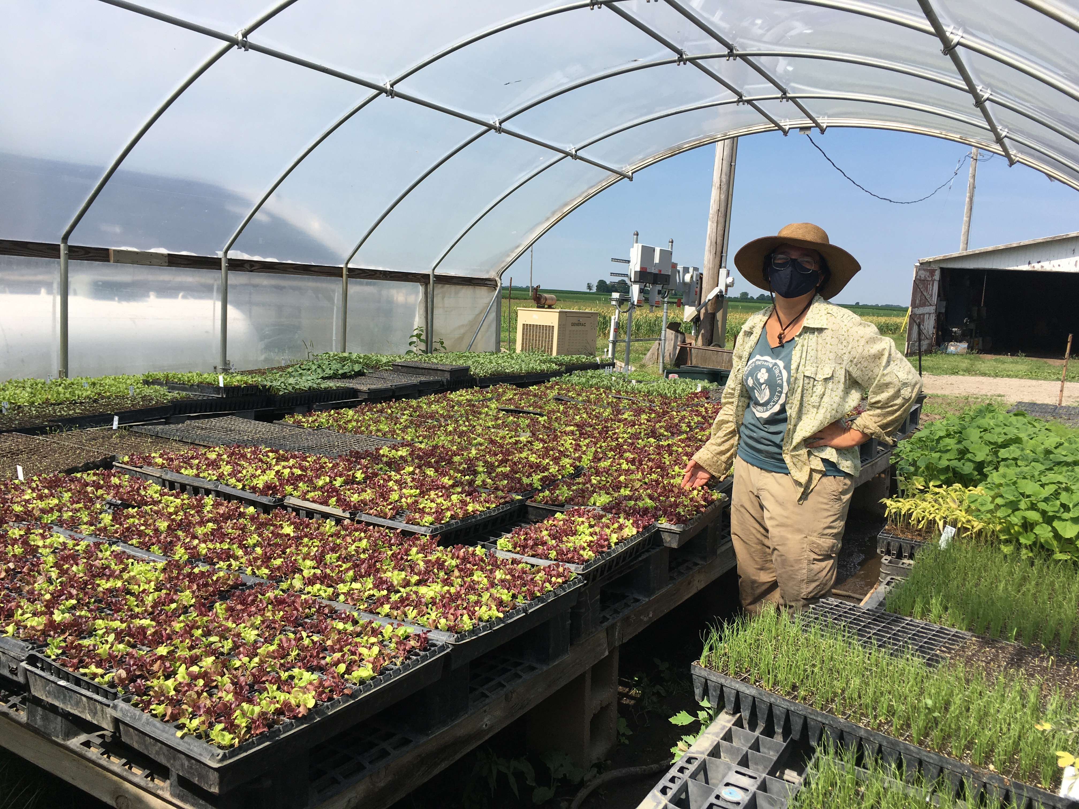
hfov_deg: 61.7
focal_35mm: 29
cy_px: 404
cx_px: 540
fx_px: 904
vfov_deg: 48.2
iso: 25
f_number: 2.2
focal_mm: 4.15
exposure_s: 1/1508
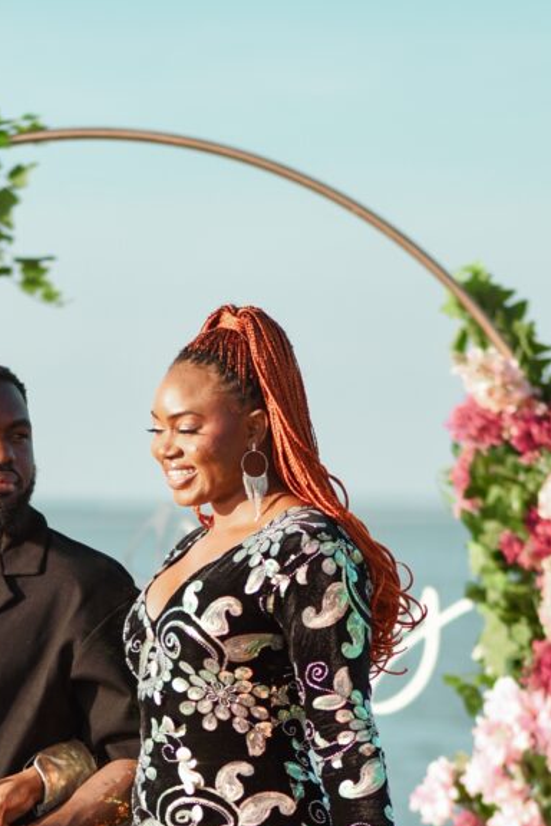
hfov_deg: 6.1
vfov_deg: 9.0
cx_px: 151
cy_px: 871
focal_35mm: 227
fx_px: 5205
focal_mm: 85
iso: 100
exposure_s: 1/2500
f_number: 2
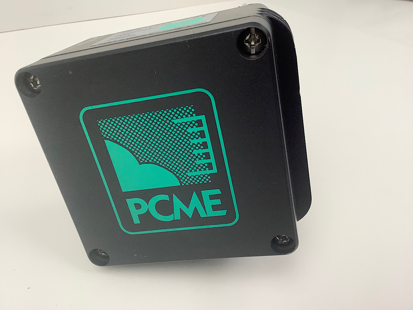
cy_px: 155
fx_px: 370
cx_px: 206
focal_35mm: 31
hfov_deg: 58.3
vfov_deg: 45.4
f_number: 2.4
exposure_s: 1/100
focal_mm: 3.3
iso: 50
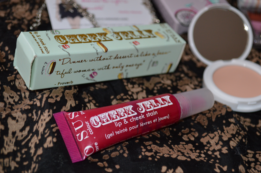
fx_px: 391
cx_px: 130
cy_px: 86
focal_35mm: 54
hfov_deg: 36.9
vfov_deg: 25.0
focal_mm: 36
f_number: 5
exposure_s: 1/60
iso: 800
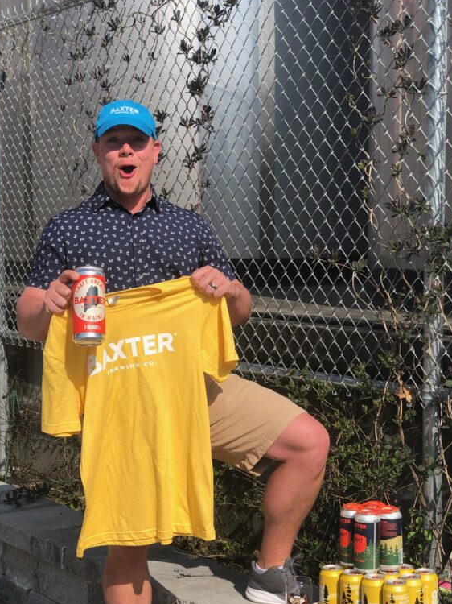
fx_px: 1237
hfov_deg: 20.7
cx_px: 223
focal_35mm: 71
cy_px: 369
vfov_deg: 27.3
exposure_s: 1/1185
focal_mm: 6
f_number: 2.4
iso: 16
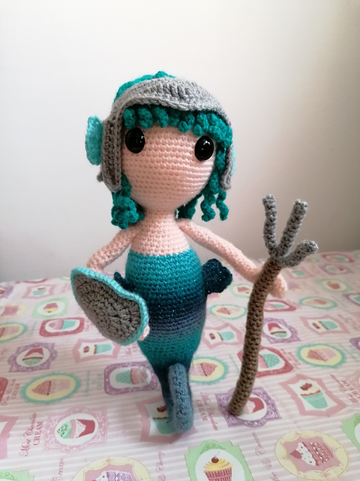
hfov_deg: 51.4
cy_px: 240
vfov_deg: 65.3
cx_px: 180
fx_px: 374
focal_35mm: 27
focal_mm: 4.75
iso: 250
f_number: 1.8
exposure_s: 1/30
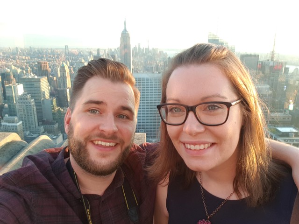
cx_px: 150
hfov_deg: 69.4
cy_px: 112
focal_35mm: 25
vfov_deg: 54.9
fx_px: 216
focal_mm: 2.92
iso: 40
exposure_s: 1/110
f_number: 1.7
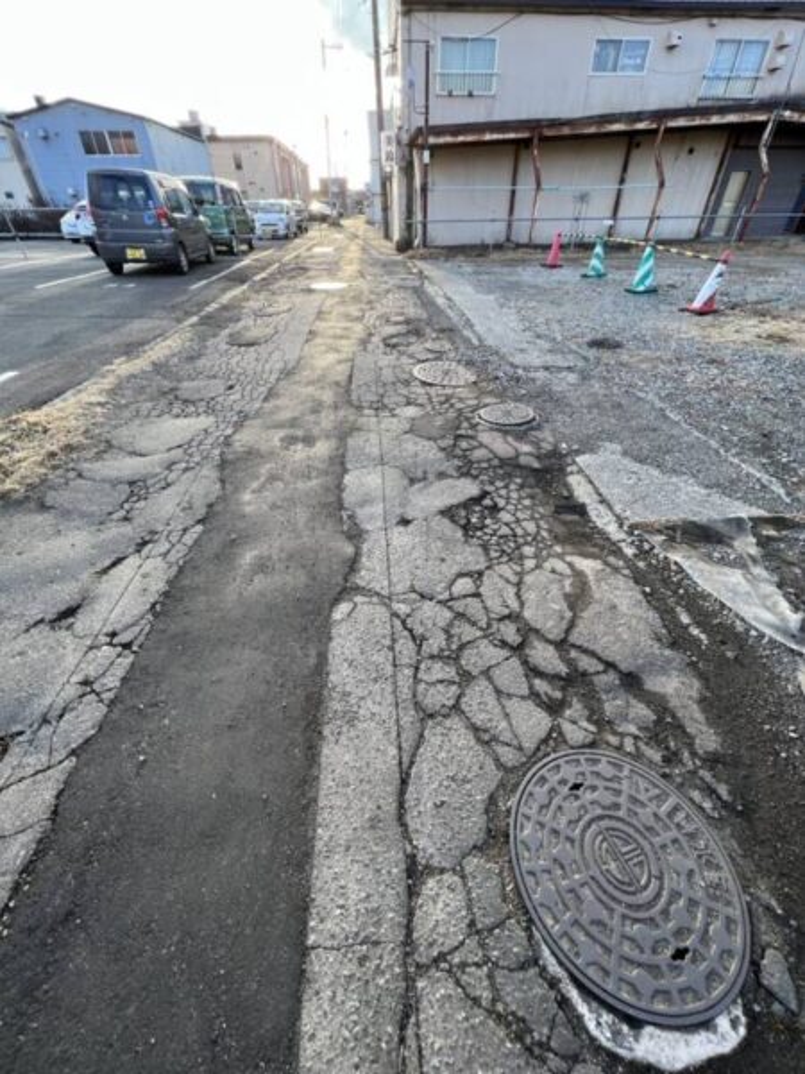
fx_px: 403
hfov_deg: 89.9
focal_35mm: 13
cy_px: 537
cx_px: 402
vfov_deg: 106.2
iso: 32
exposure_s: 1/147
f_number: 1.8
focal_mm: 1.57
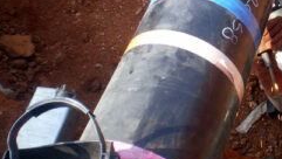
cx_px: 235
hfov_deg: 26.5
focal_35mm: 78
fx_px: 584
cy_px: 30
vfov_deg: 15.4
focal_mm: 6.3
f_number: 4.6
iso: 50
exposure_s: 1/80
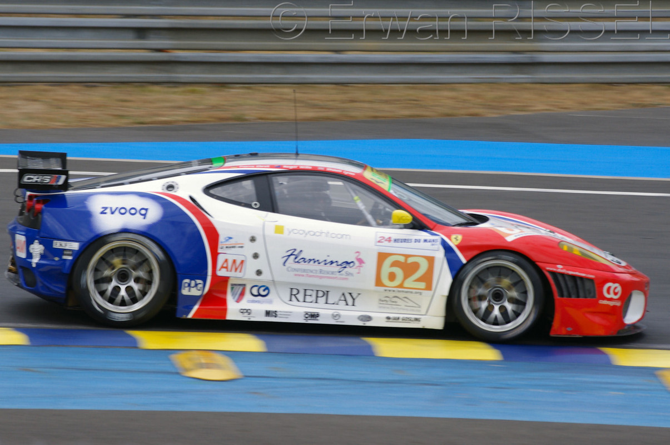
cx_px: 335
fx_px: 5297
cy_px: 222
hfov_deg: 7.2
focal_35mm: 285
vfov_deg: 4.8
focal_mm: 190
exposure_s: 1/400
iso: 200
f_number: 8
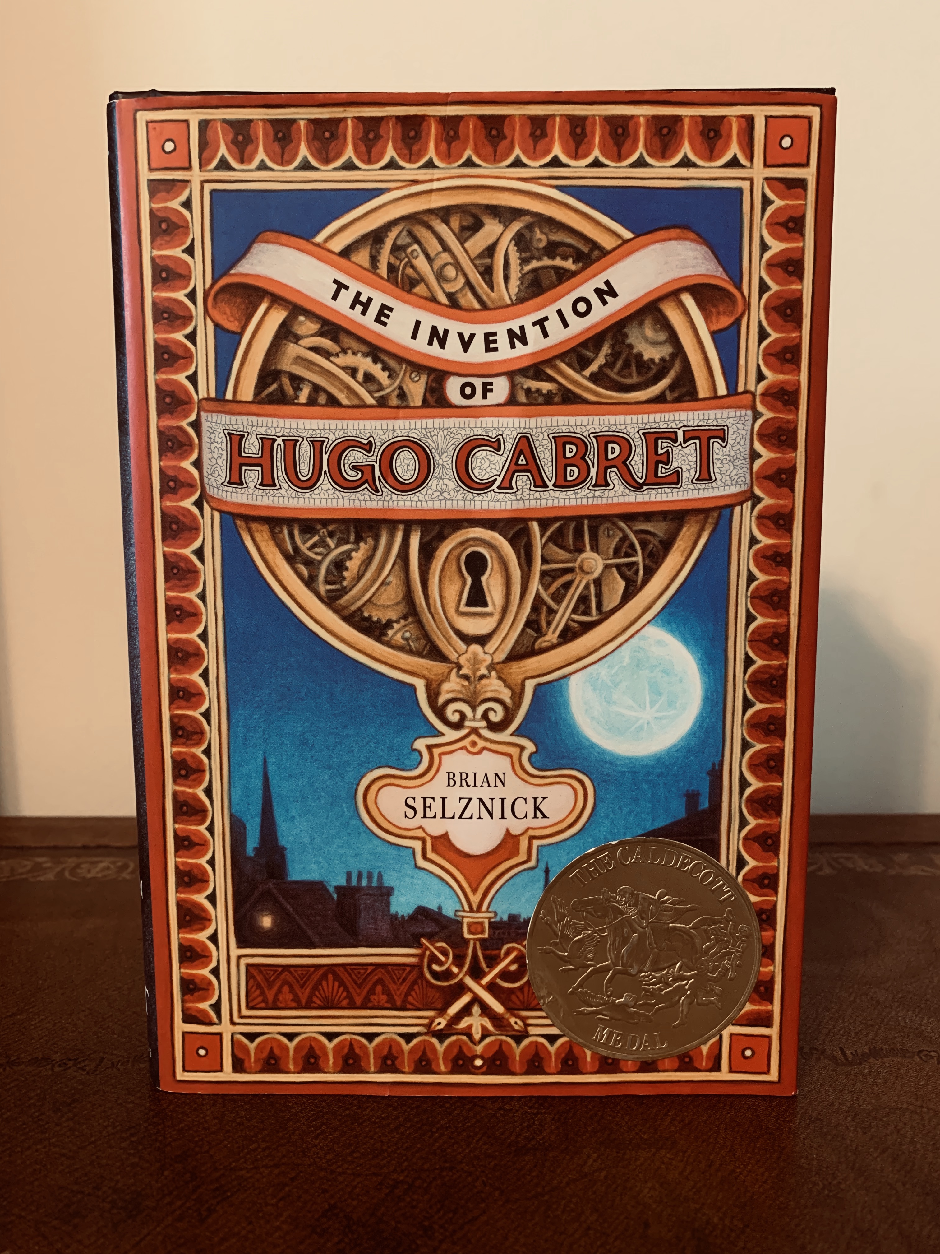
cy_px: 627
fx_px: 941
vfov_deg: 67.3
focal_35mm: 26
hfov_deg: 53.1
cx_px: 470
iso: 320
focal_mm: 4.25
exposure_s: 1/40
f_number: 1.8
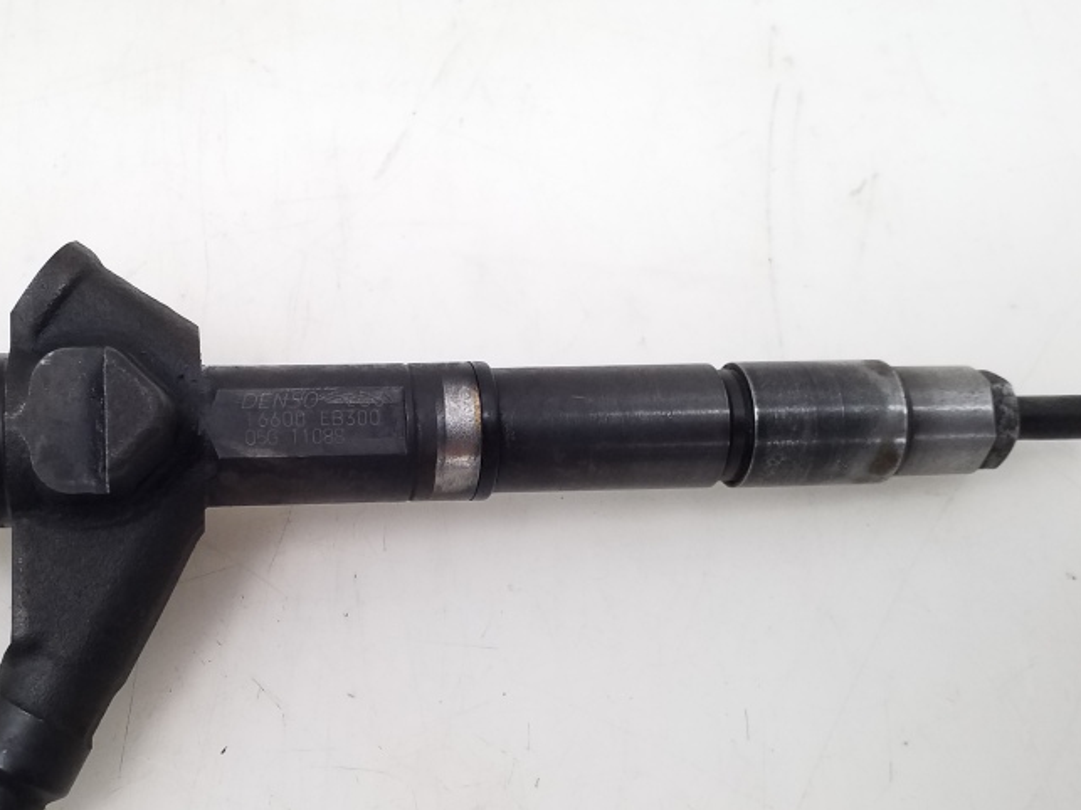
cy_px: 449
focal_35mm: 43
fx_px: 1343
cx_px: 351
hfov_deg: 43.2
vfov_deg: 33.6
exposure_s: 1/50
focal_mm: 3.6
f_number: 1.9
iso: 100
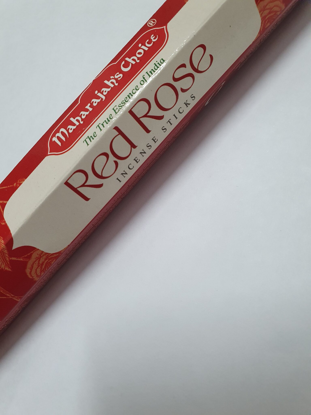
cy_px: 208
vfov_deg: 67.3
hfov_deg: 53.1
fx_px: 311
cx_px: 156
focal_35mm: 26
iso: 320
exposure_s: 1/50
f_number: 2.4
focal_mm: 4.32
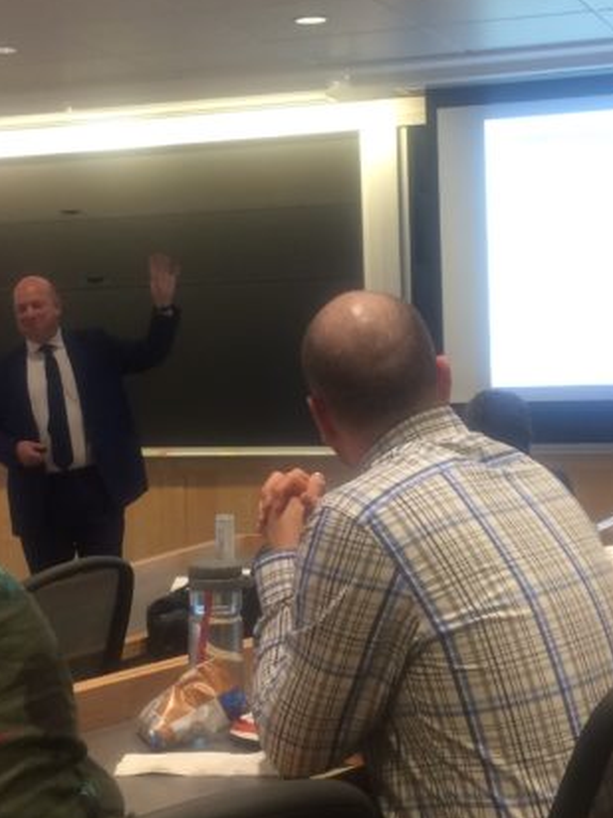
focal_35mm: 72
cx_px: 341
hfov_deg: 20.4
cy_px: 367
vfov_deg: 27.0
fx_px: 1700
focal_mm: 4.15
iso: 64
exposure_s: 1/30
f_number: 2.2
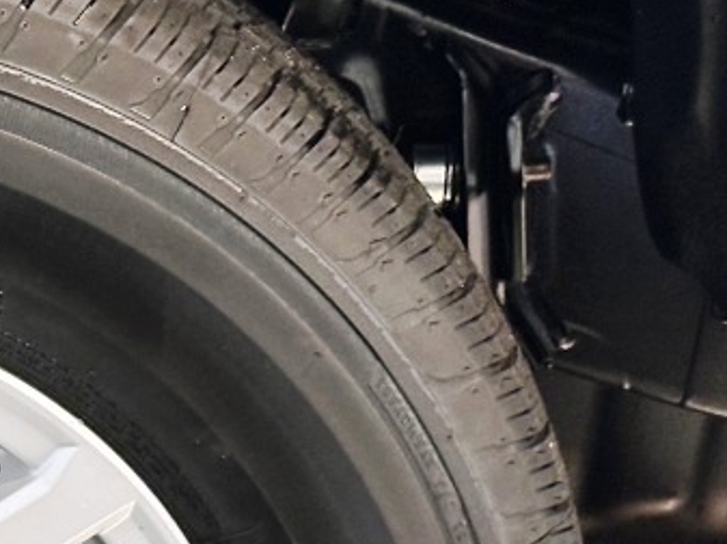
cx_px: -287
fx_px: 3063
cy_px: 697
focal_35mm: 146
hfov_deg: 13.0
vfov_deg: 10.0
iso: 400
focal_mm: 6.86
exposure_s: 1/30
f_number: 1.78
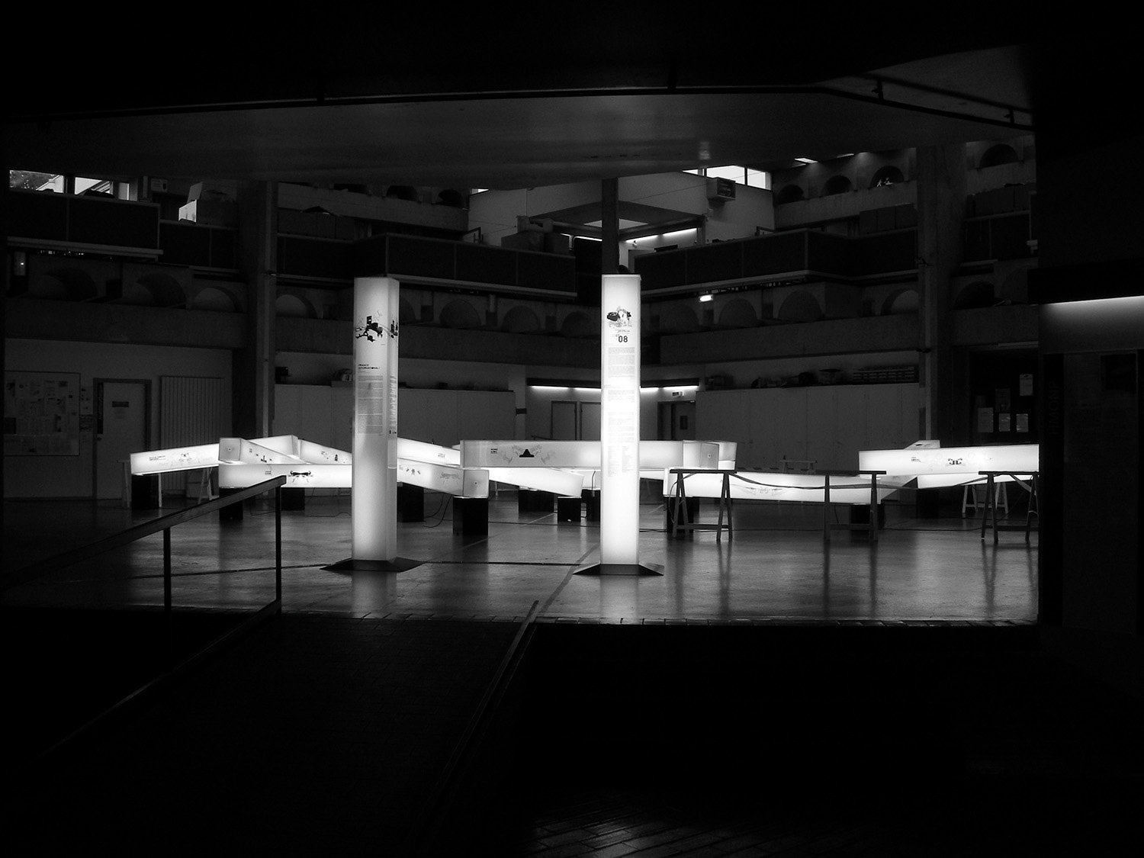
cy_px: 429
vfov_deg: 40.7
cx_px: 572
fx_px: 1157
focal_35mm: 35
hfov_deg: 52.6
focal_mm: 5.7
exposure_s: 1/59.8
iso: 70
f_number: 2.8
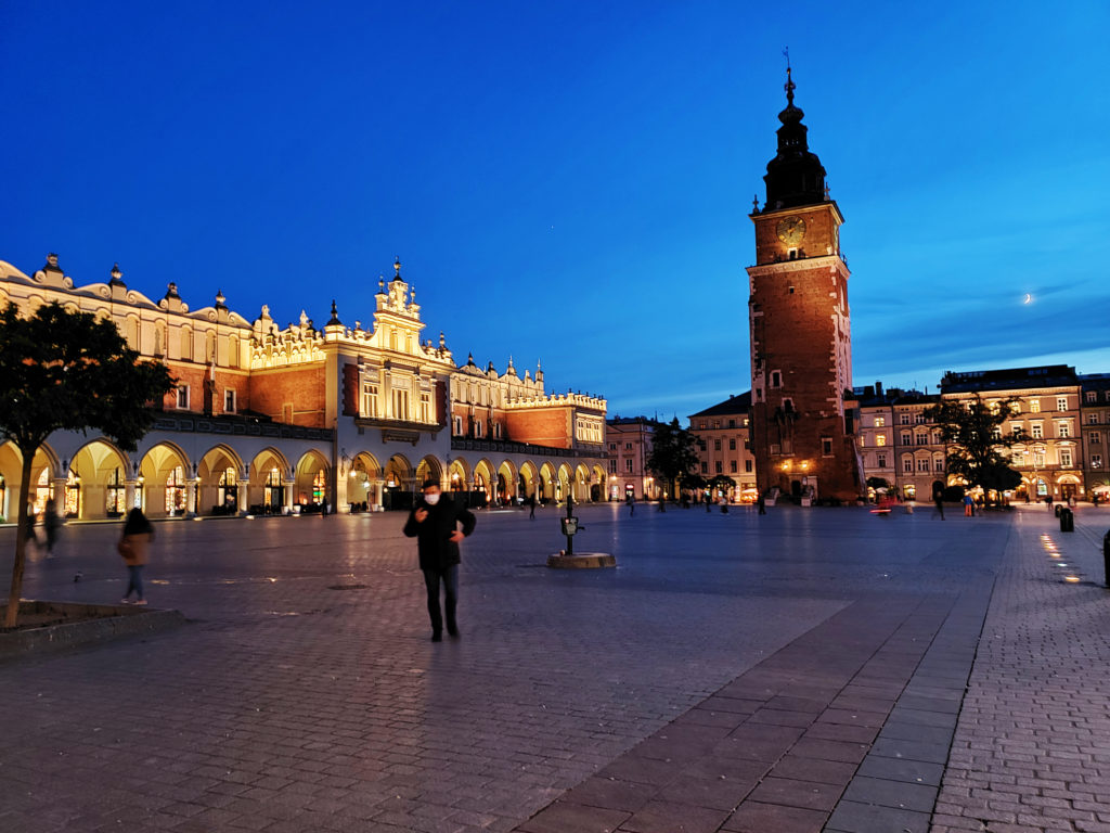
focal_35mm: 26
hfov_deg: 67.3
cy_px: 416
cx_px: 555
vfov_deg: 53.1
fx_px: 834
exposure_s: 1/4
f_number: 1.5
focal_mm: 4.3
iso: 100
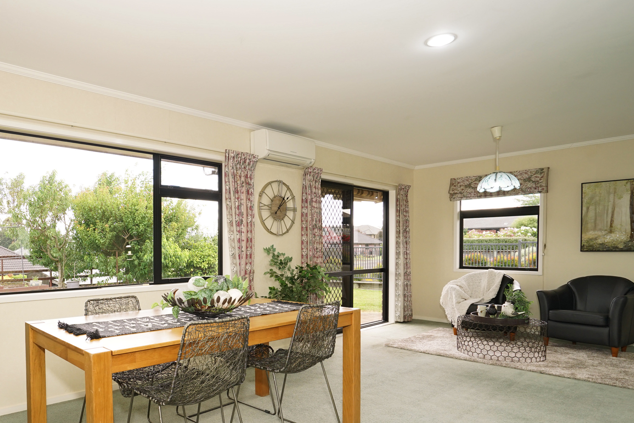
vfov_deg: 53.8
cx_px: 189
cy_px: 290
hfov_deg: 72.7
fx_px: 405
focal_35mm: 23
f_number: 7.1
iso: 400
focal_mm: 16
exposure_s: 1/50
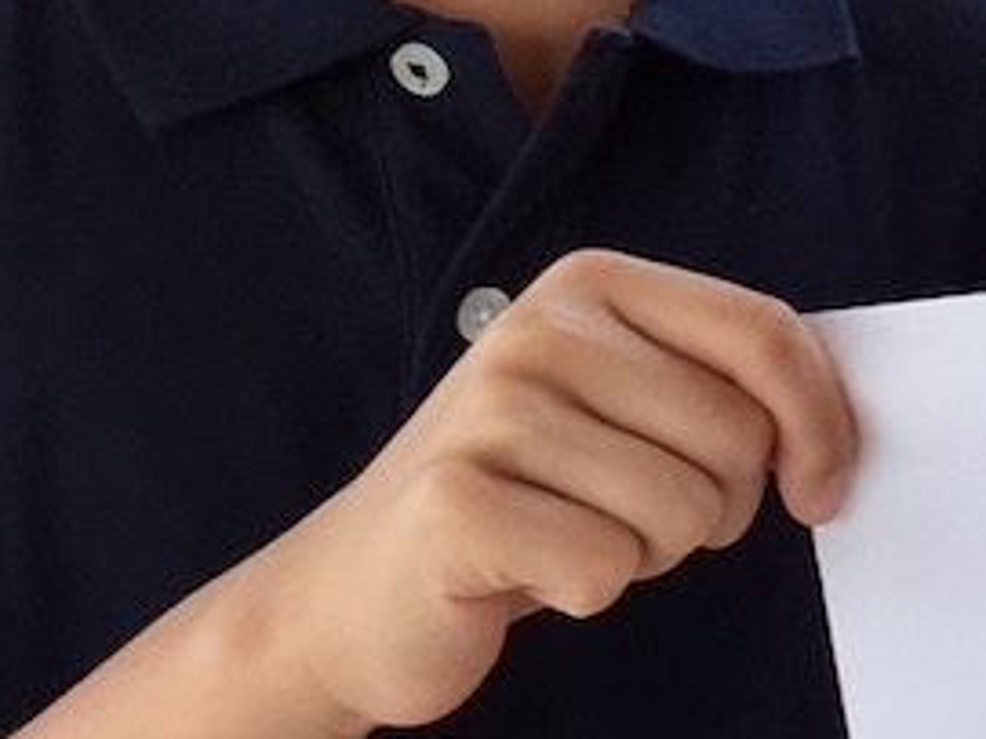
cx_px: 1503
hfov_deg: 13.5
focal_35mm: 137
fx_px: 3901
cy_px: -160
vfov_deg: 10.6
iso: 32
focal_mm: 4.15
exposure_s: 1/60
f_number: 2.2
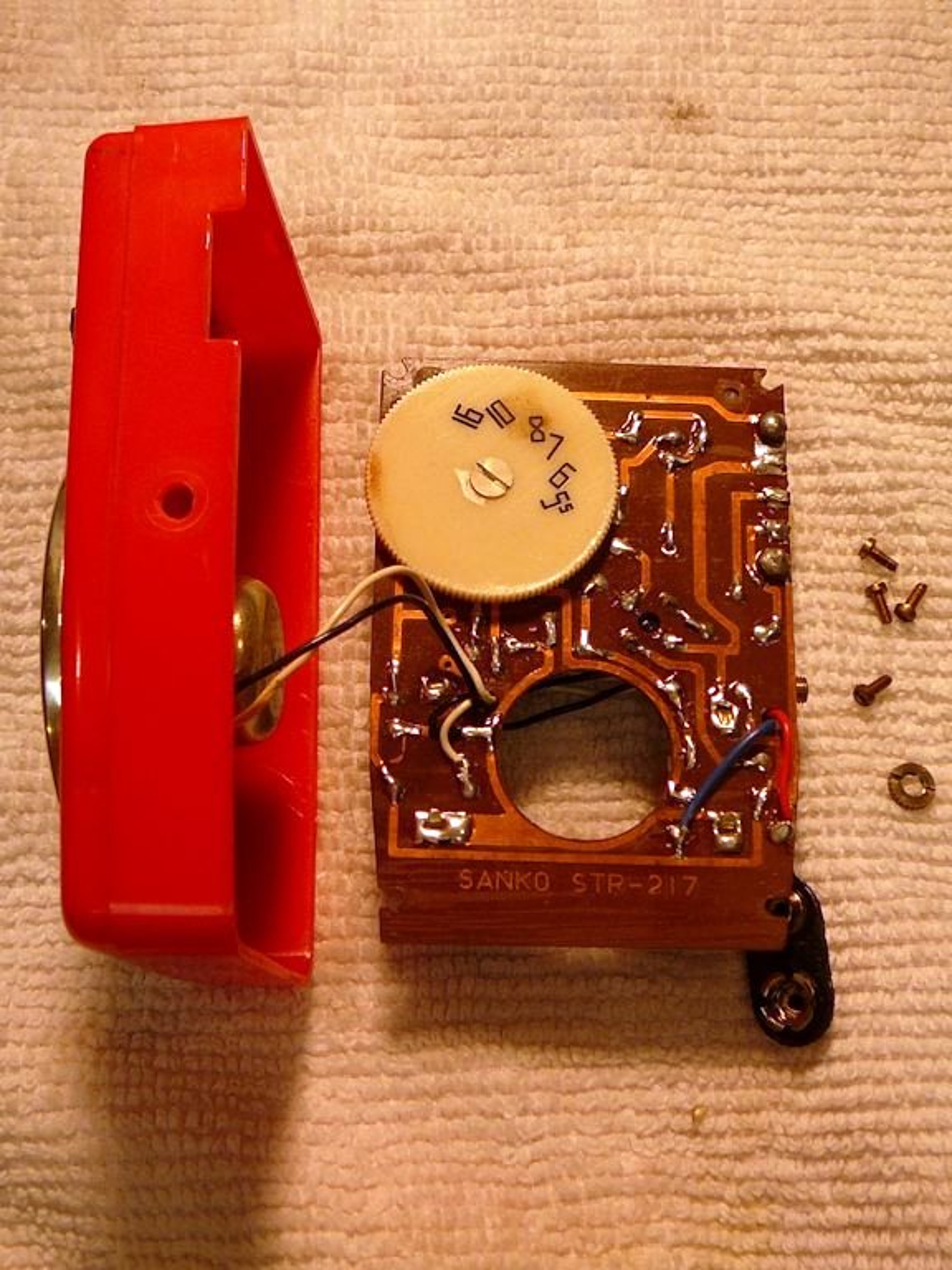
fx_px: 1283
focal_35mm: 35
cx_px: 476
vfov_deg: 52.6
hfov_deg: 40.7
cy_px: 635
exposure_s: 1/40
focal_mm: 5.2
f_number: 2.8
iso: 100
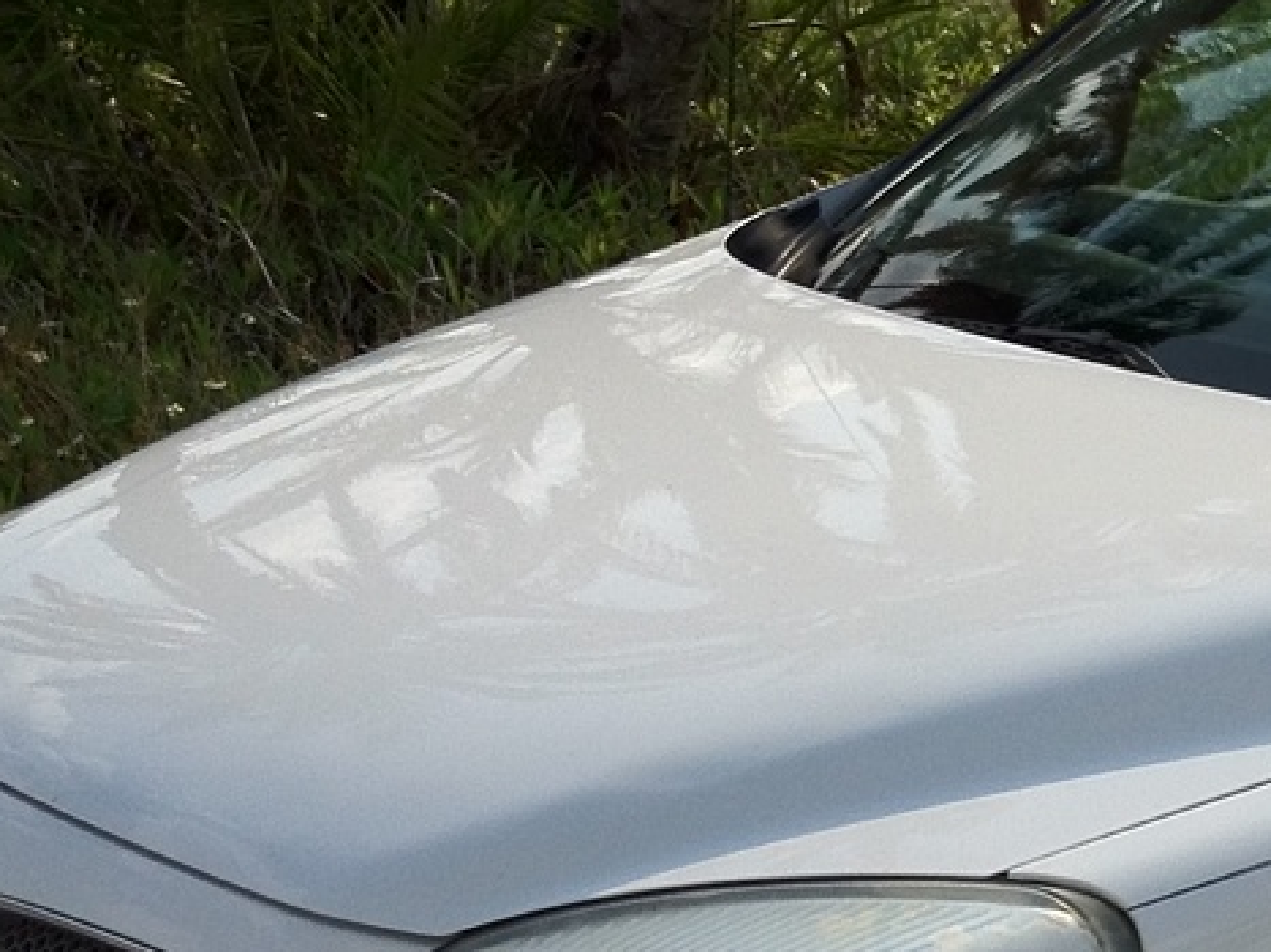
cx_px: 1731
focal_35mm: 120
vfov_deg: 12.3
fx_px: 4405
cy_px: 495
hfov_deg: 15.5
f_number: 2.4
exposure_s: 1/2513
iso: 64
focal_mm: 4.28
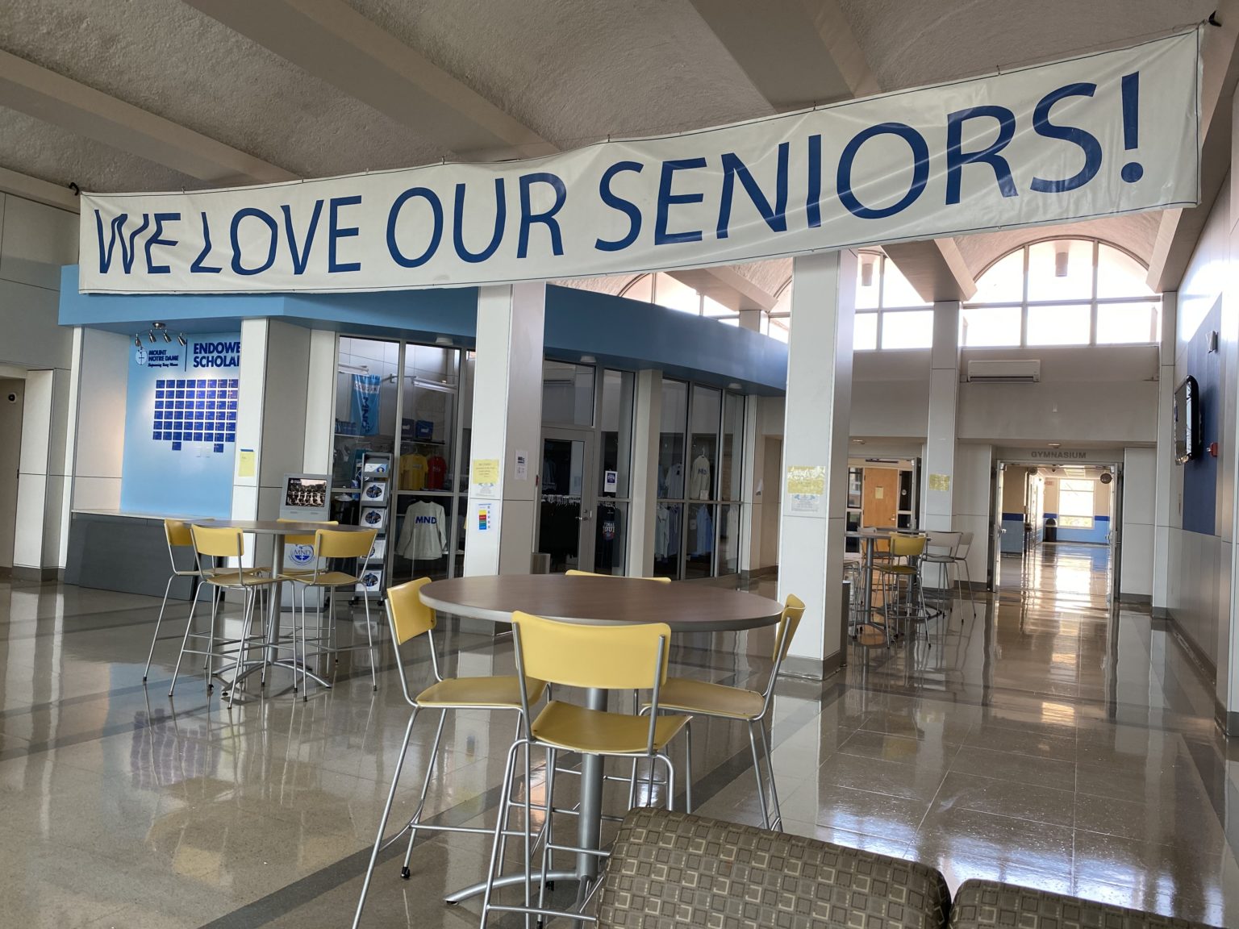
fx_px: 931
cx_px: 620
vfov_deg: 53.1
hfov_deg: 67.3
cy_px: 464
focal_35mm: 26
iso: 100
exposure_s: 1/121
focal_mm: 4.25
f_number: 1.8
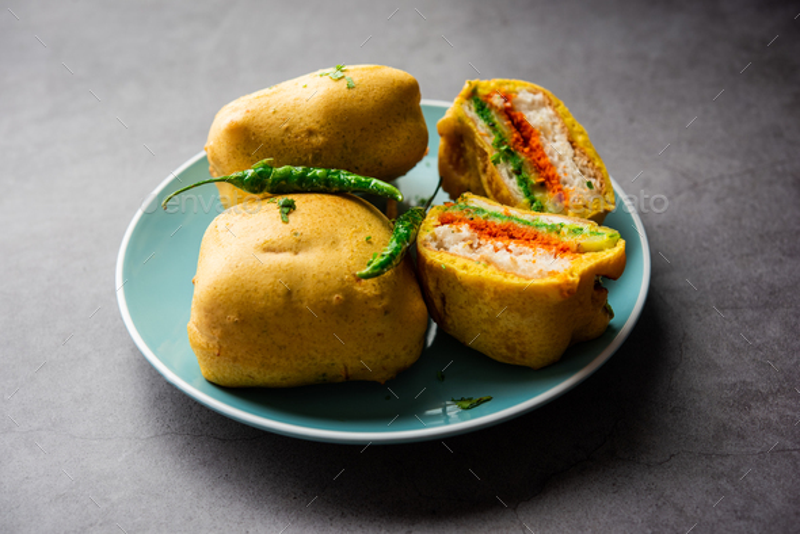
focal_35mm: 60
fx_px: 1334
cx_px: 400
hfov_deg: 33.4
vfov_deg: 22.6
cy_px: 267
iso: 100
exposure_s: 1/125
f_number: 5.6
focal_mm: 60
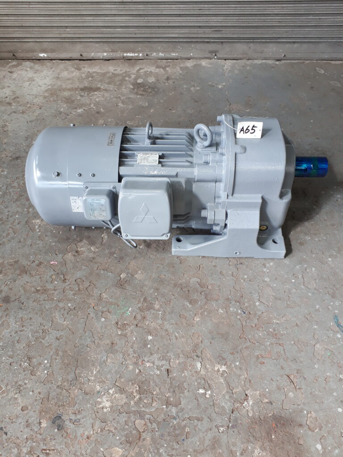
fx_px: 357
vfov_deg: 65.3
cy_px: 228
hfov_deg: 51.4
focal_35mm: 27
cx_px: 172
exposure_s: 1/33
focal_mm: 3.6
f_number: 1.9
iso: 50
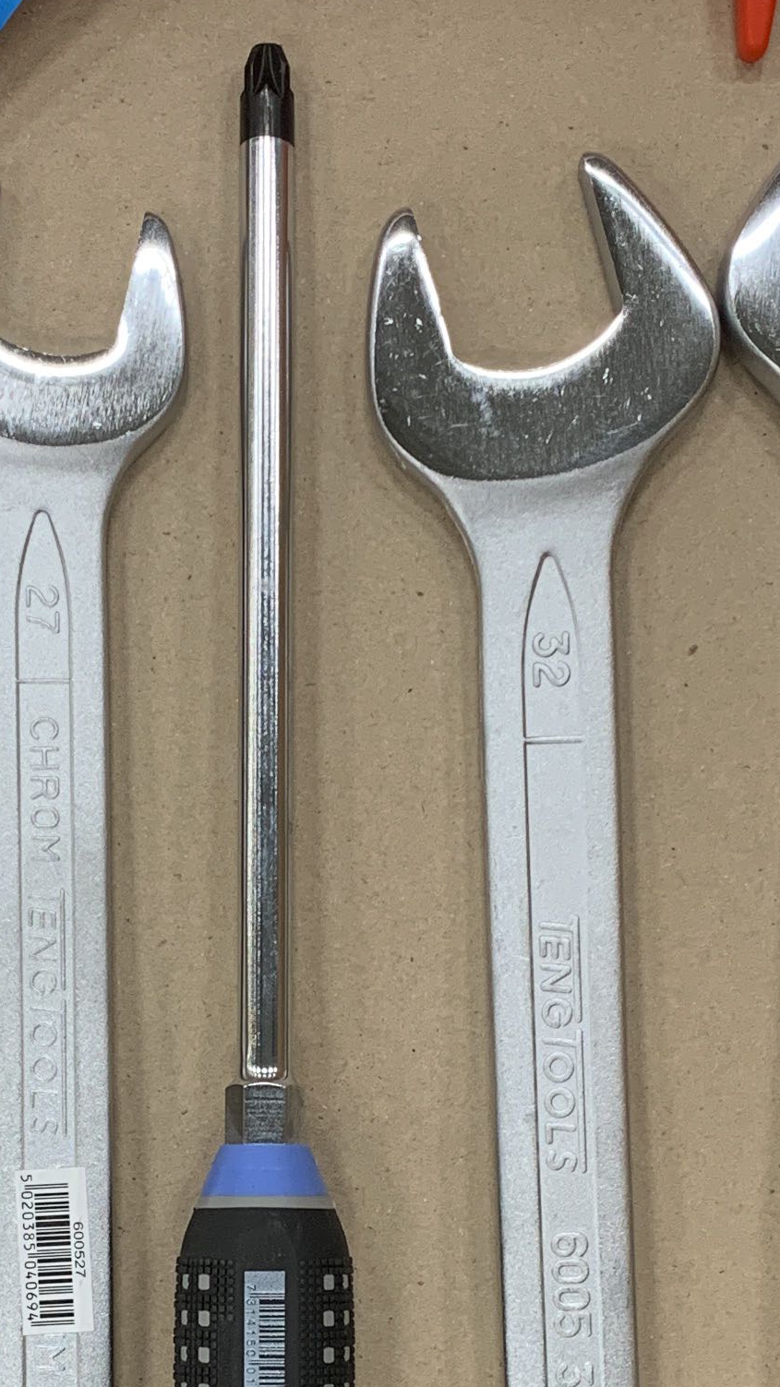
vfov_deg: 27.4
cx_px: 232
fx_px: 2796
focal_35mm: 76
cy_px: 1082
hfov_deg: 15.8
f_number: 1.8
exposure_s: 1/90
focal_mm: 4.25
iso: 100
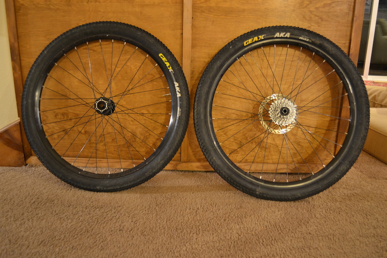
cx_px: 194
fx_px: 355
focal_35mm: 33
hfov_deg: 57.2
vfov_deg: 40.0
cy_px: 129
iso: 800
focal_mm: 22
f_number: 3.8
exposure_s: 1/2
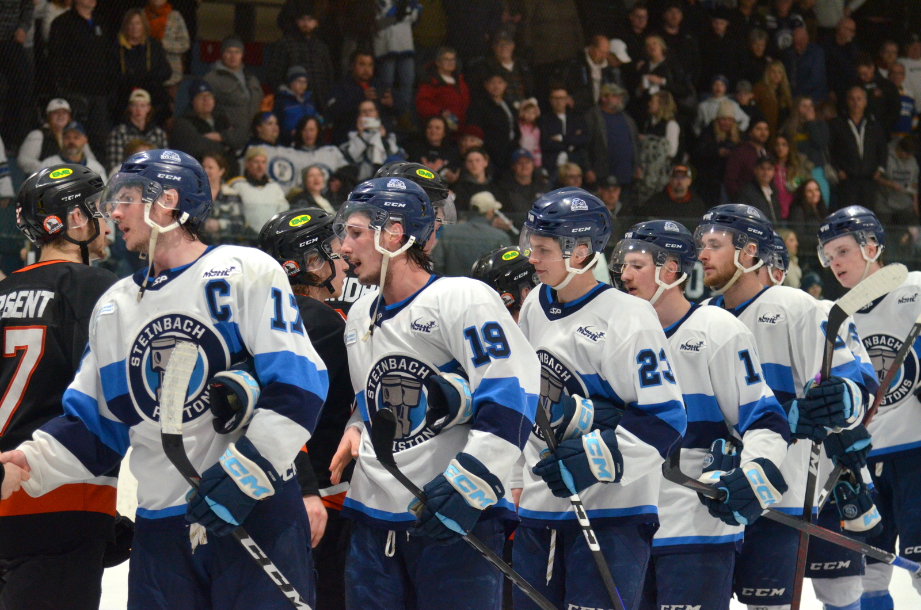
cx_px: 460
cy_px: 305
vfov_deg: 10.6
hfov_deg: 15.9
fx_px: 3294
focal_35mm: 129
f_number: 4.5
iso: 1600
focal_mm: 86
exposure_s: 1/500
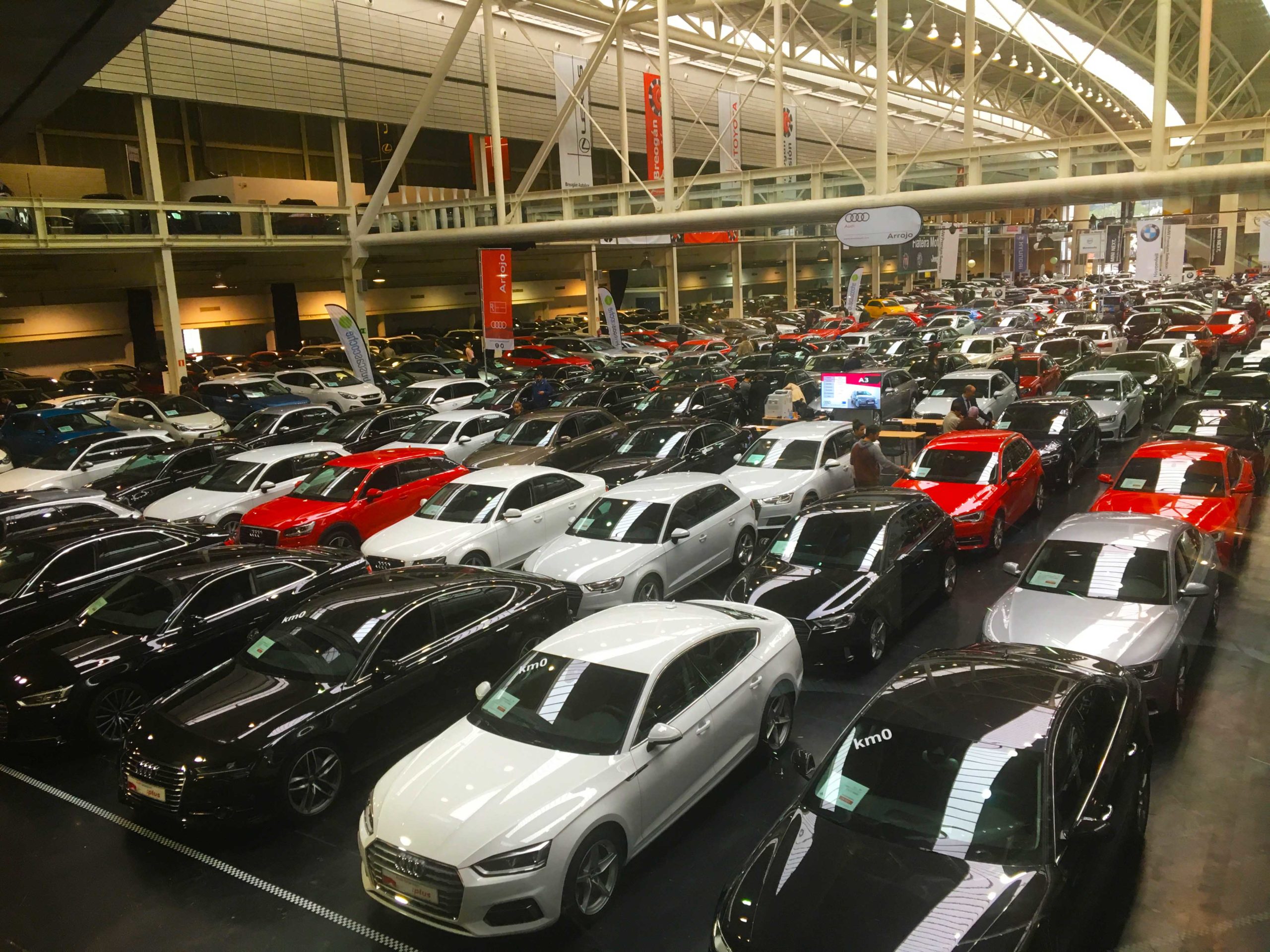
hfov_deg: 61.7
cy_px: 476
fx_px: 1064
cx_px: 635
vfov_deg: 48.2
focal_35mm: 29
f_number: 2.2
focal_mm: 4.15
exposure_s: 1/33
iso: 80
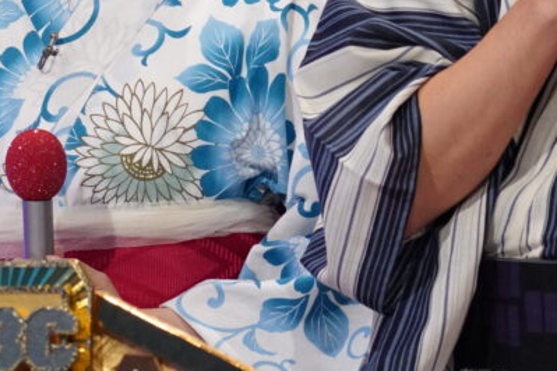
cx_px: 327
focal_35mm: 922
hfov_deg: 2.2
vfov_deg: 1.5
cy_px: -17
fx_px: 14269
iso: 4000
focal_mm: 239.6
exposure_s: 1/320
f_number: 6.3
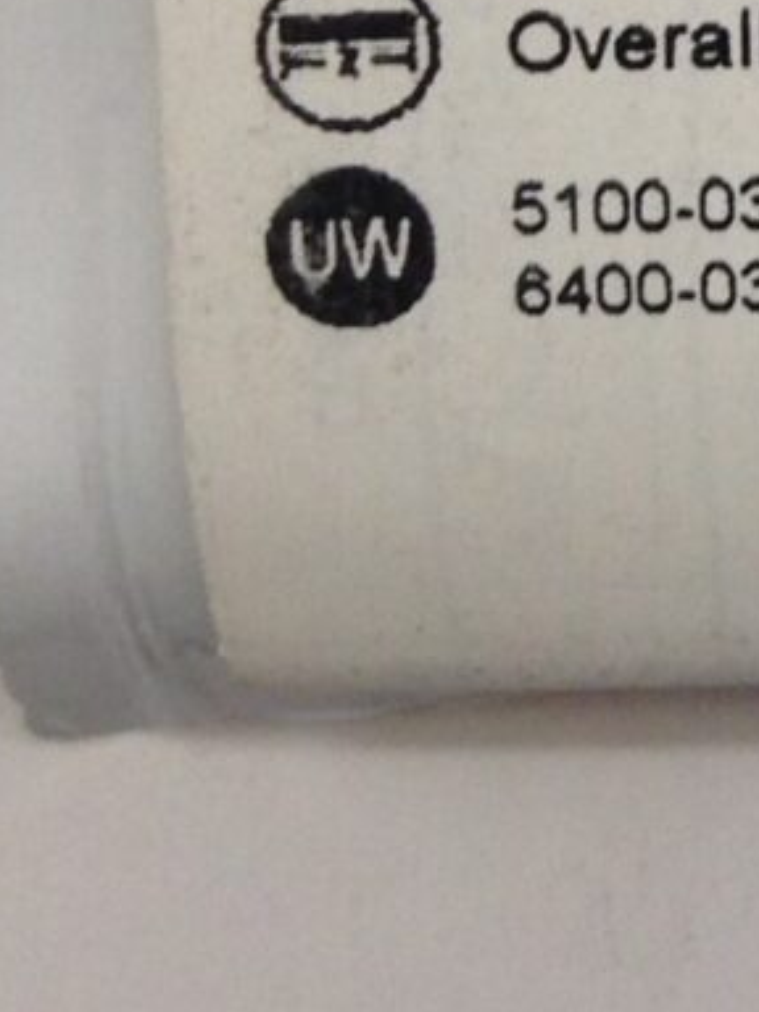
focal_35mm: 176
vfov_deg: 10.9
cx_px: 2208
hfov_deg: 7.5
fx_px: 5145
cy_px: -461
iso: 64
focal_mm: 4.12
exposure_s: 1/60
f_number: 2.4
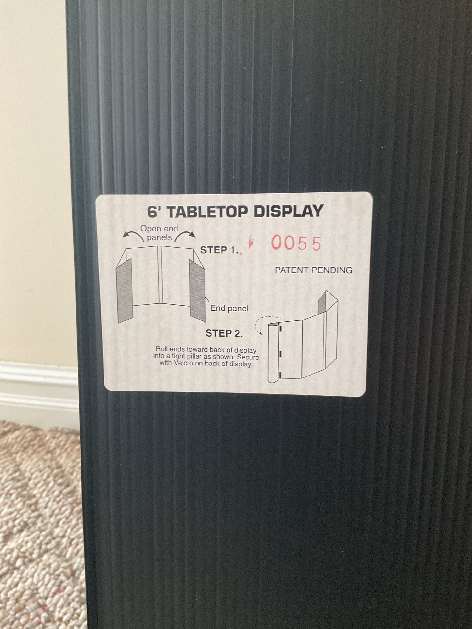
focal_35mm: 29
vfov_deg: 61.7
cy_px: 314
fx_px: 527
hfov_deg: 48.2
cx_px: 236
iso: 160
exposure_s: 1/60
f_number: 1.8
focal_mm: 3
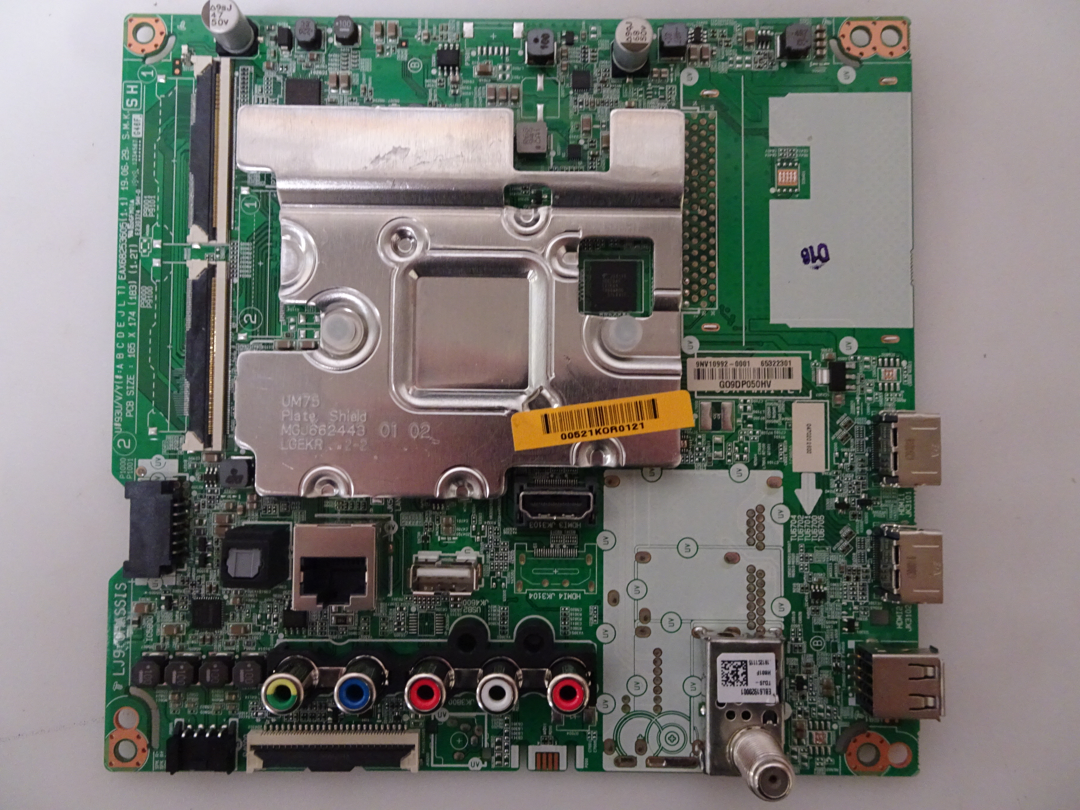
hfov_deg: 71.6
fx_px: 749
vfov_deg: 56.8
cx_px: 540
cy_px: 405
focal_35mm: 24
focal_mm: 4.1
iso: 800
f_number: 3.5
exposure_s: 1/15
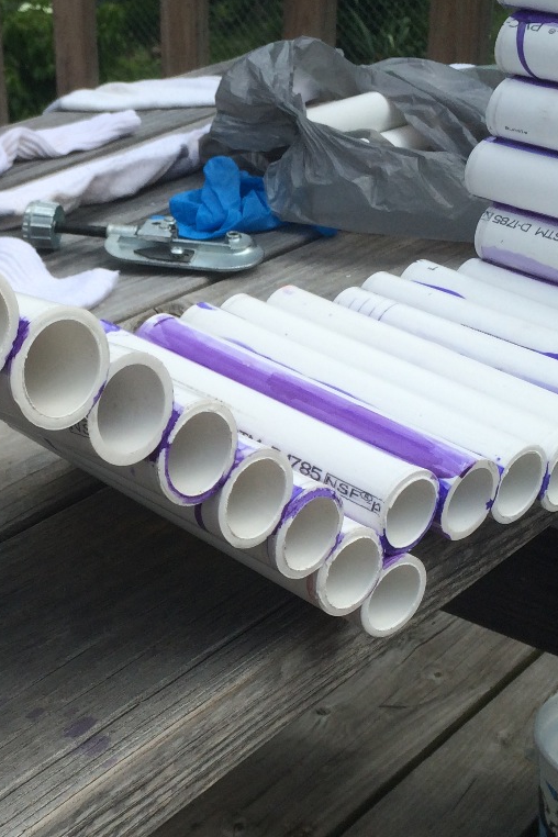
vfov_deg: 35.0
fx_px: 1325
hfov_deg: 23.3
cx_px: 74
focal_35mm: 57
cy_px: 446
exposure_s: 1/1953
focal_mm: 4.15
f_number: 2.2
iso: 32
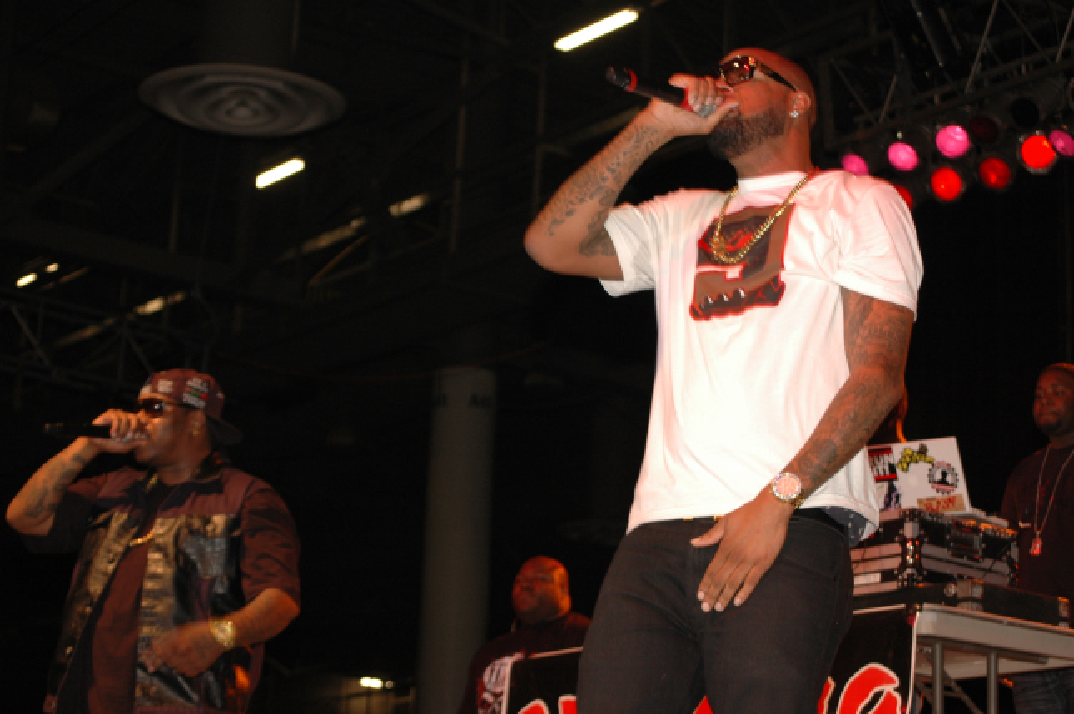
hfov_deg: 24.6
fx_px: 2459
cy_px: 357
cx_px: 537
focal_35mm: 82
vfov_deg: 16.5
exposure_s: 1/60
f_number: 5.6
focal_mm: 55
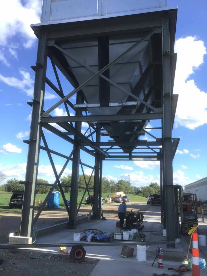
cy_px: 138
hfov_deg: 45.4
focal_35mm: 31
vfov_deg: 58.4
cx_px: 104
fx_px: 247
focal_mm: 3.3
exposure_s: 1/386
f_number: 2.4
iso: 25
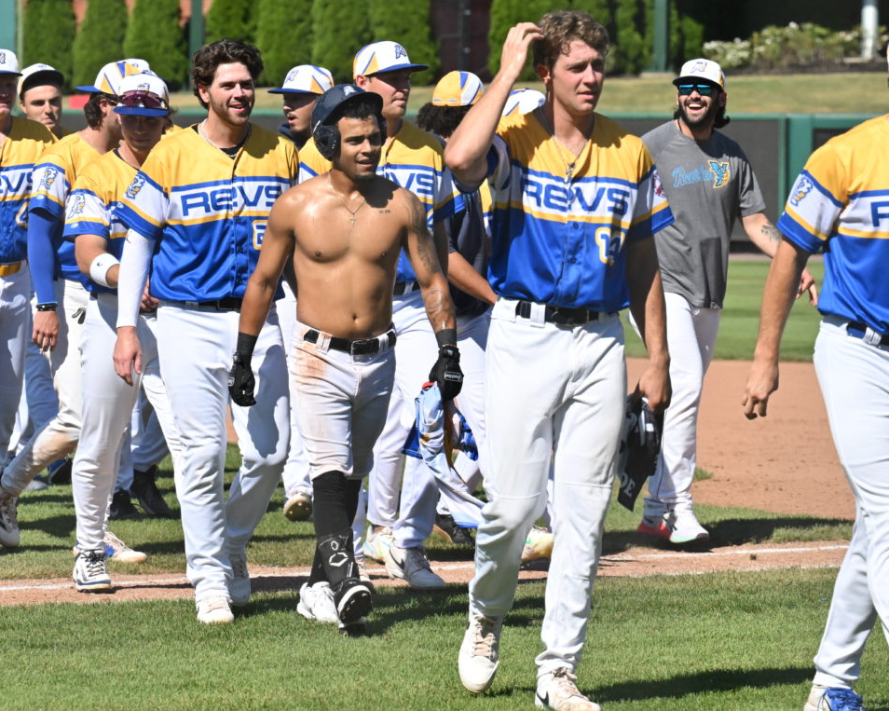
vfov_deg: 5.4
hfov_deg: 6.7
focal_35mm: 287
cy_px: 272
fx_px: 7550
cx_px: 345
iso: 2500
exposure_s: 1/8000
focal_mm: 190
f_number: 8
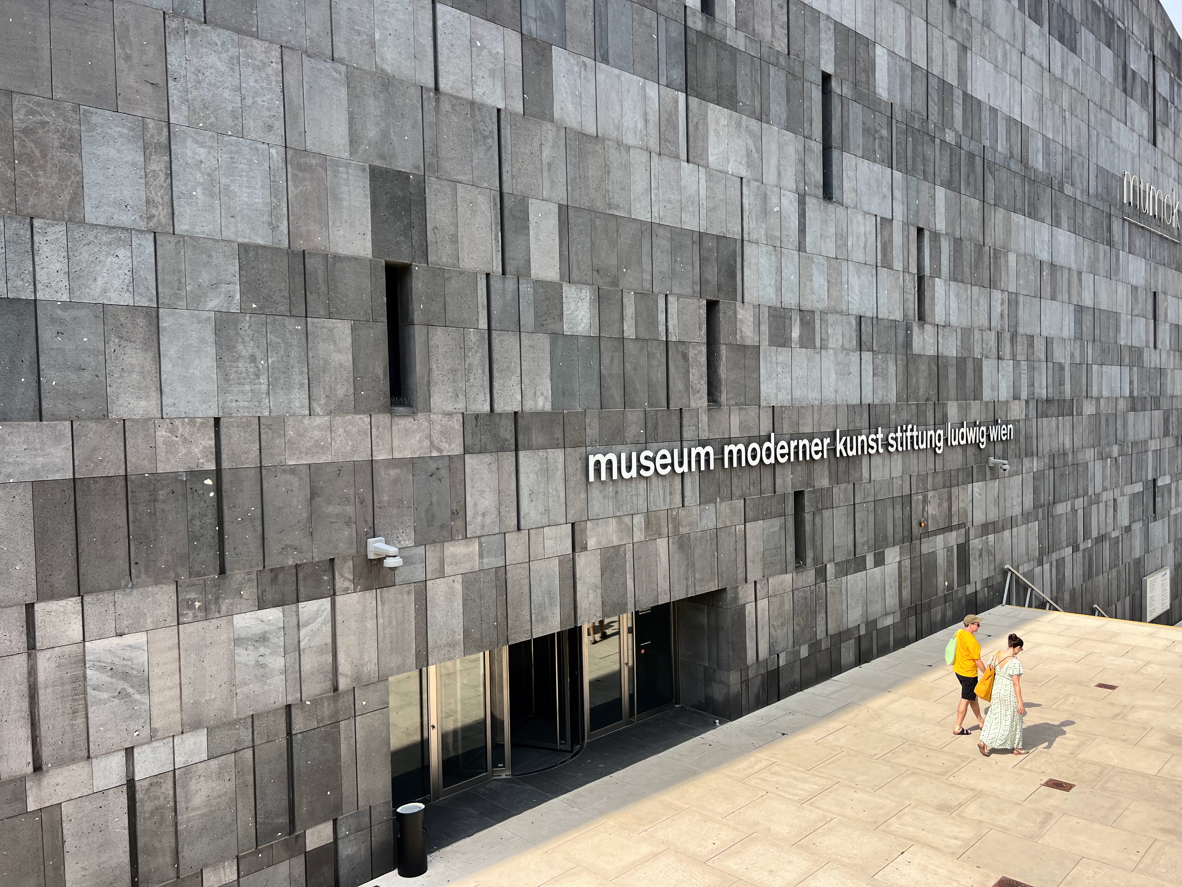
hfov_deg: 67.3
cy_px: 444
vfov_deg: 53.1
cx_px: 591
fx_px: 888
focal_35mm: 26
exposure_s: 1/1724
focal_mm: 5.7
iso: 50
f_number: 1.5
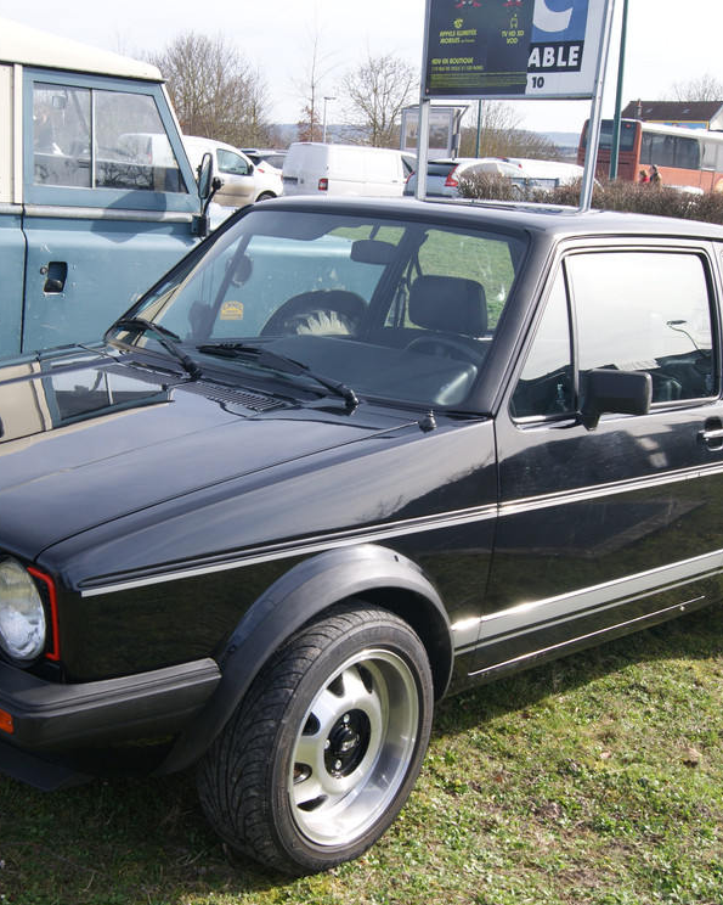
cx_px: 294
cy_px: 485
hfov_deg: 30.2
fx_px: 1338
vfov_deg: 37.3
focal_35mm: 50
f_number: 9
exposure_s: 1/80
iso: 100
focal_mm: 22
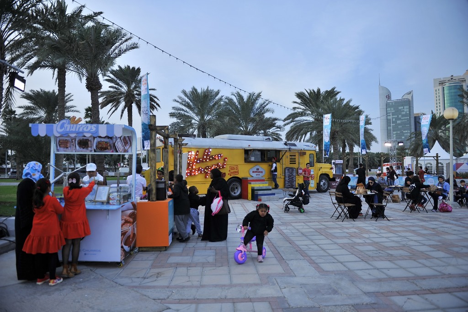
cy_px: 156
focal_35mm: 24
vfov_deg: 53.1
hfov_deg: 73.8
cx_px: 234
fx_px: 312
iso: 200
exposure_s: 1/500
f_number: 2.8
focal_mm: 24
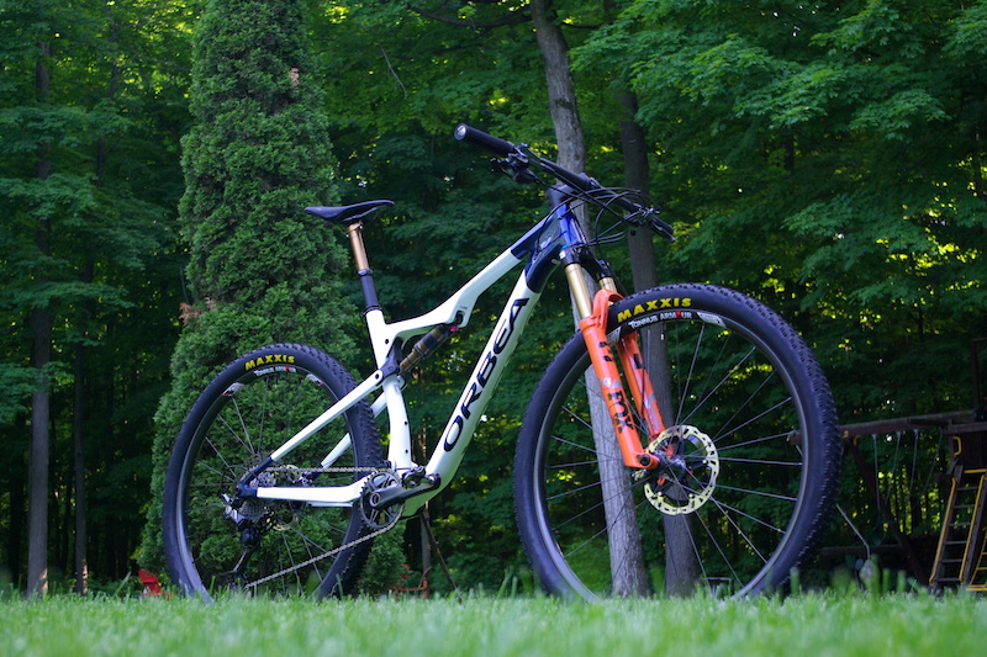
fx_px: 1645
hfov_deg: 33.4
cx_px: 494
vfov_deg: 22.6
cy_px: 328
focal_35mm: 60
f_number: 4.5
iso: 400
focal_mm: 40
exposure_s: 1/60
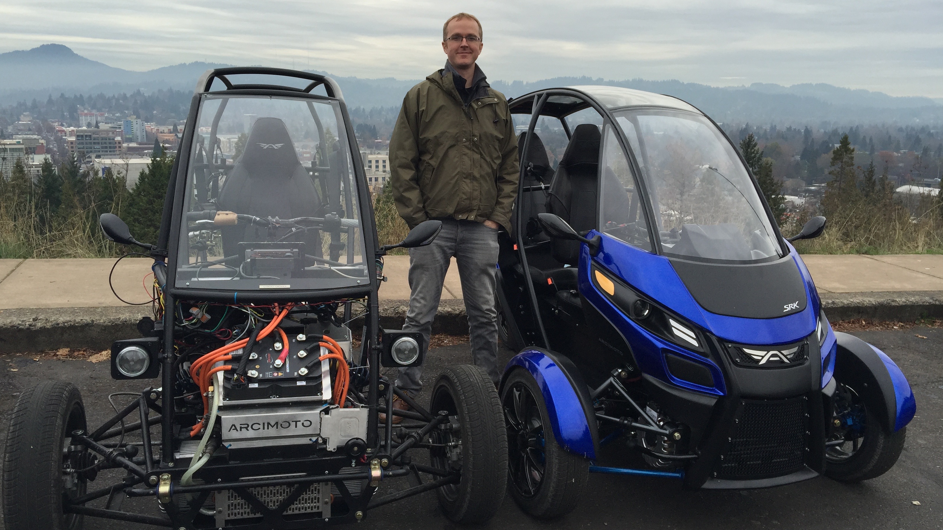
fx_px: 800
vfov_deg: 36.7
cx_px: 471
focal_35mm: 32
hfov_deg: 61.0
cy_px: 275
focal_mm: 4.15
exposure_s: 1/455
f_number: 2.2
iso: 32
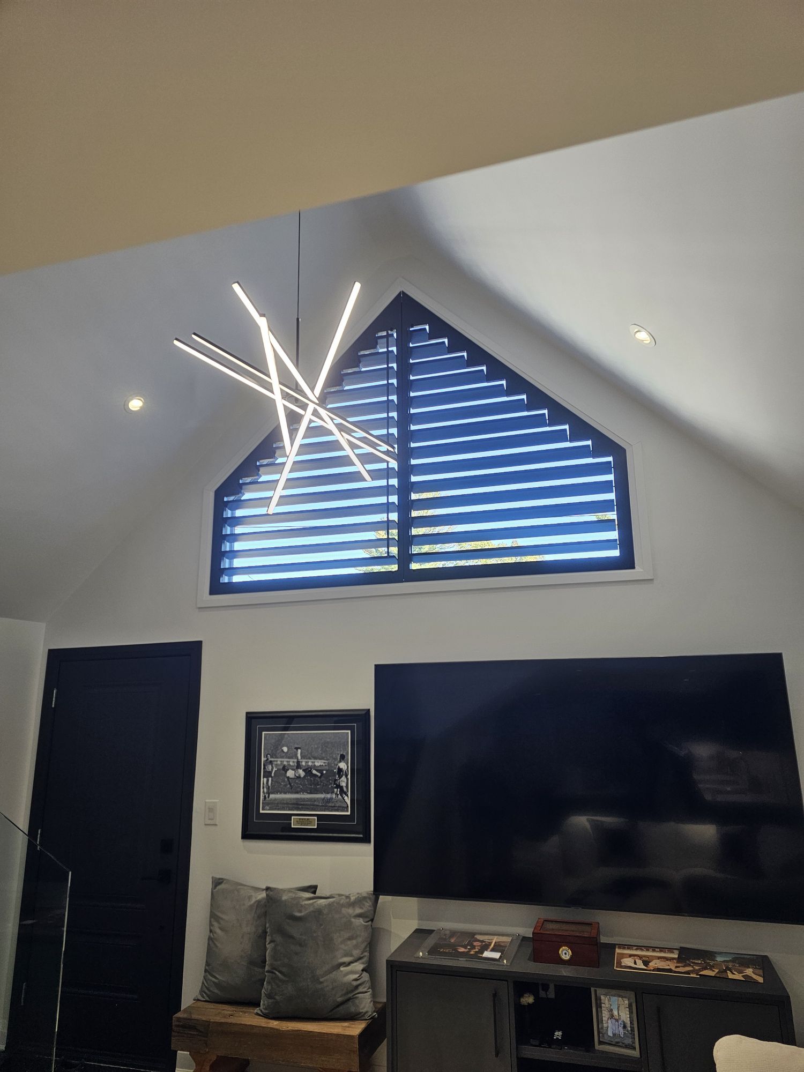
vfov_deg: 73.9
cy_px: 536
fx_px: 712
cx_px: 402
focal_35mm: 23
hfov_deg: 58.9
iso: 80
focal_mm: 6.3
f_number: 1.7
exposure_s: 1/120
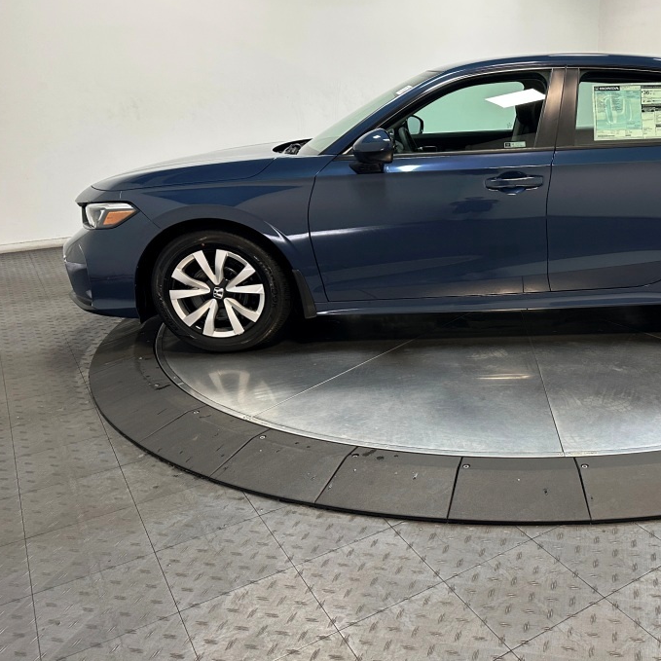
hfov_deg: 49.3
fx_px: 691
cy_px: 291
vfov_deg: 51.0
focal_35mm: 32
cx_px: 489
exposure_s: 1/60
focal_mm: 6.86
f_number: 1.78
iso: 320
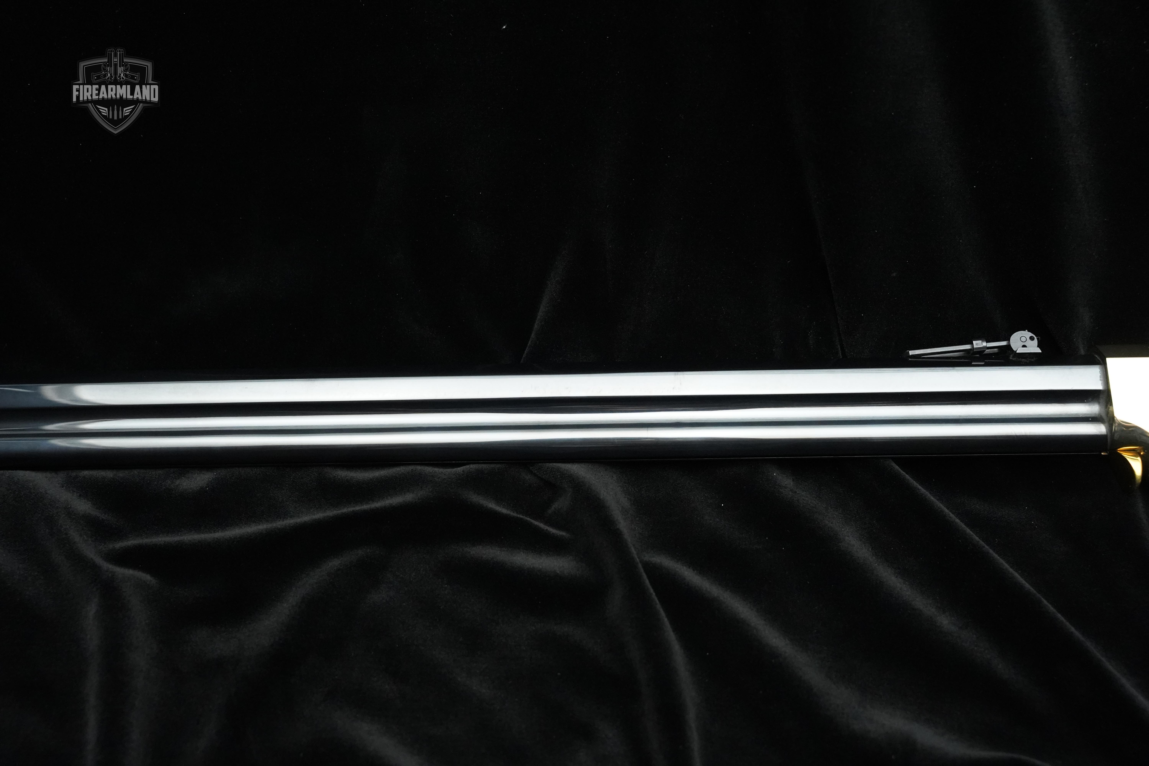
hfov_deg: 50.3
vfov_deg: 34.8
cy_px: 383
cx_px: 574
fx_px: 1222
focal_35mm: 38
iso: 8000
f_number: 6.3
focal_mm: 38.3
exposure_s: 1/125
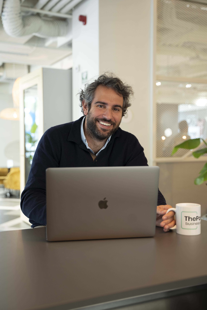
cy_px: 155
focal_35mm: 45
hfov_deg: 29.9
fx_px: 388
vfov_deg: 43.6
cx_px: 104
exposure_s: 1/60
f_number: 2.8
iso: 800
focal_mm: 45
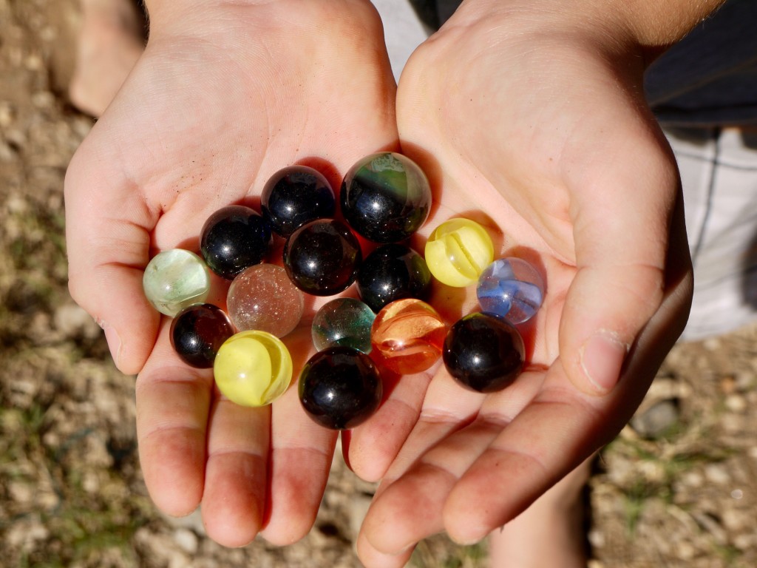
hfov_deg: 26.3
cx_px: 378
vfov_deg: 19.9
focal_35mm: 74
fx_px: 1618
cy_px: 284
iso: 100
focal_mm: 37
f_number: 10
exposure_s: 1/320
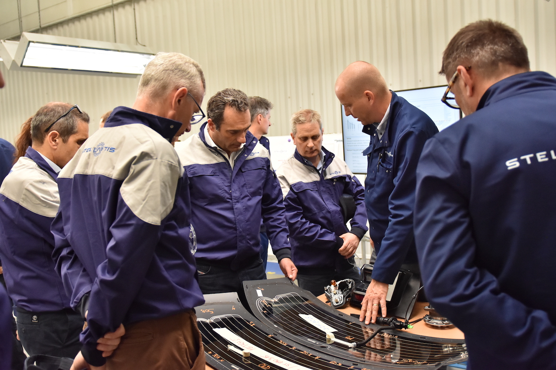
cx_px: 278
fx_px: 556
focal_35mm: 36
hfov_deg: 53.1
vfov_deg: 36.9
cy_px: 185
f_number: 2.8
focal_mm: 24
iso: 2000
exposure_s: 1/640
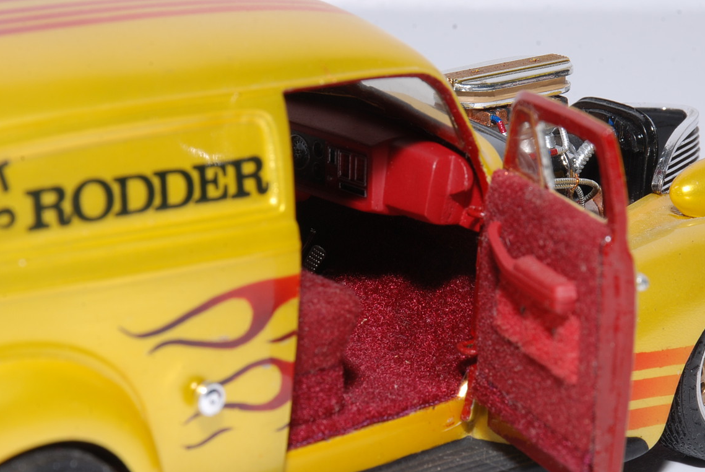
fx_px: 3795
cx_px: 392
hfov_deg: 10.6
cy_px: 277
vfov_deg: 7.1
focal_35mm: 194
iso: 100
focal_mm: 105
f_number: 22
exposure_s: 1/60
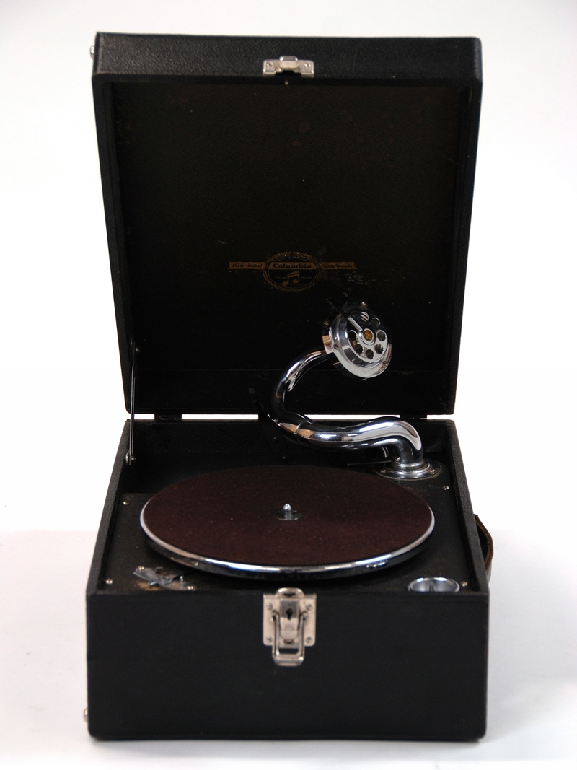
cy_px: 391
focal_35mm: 106
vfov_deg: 18.6
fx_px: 2346
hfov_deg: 14.0
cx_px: 289
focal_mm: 65
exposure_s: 1/40
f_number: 5
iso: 200
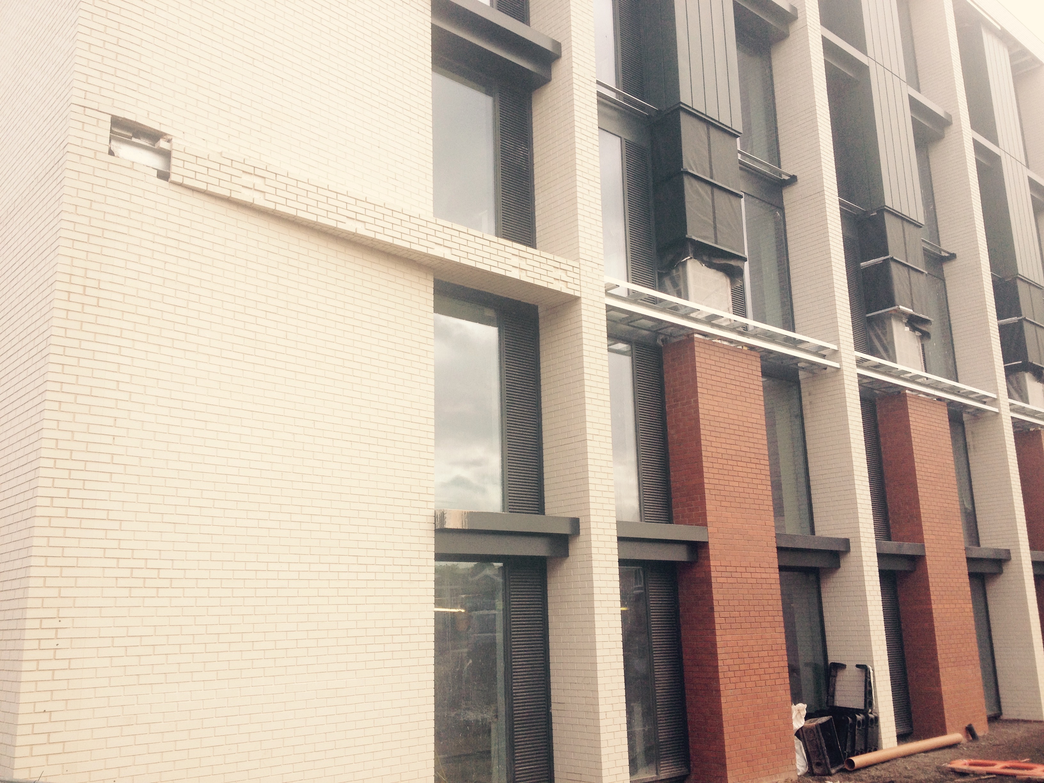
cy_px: 392
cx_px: 522
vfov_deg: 40.7
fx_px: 1056
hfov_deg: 52.6
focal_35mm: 35
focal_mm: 4.28
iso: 50
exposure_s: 1/403
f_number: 2.4
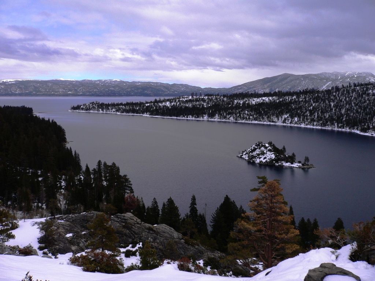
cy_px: 140
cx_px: 188
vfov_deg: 40.7
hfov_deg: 52.6
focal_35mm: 35
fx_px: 379
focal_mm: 5.8
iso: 80
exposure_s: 1/320
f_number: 5.6
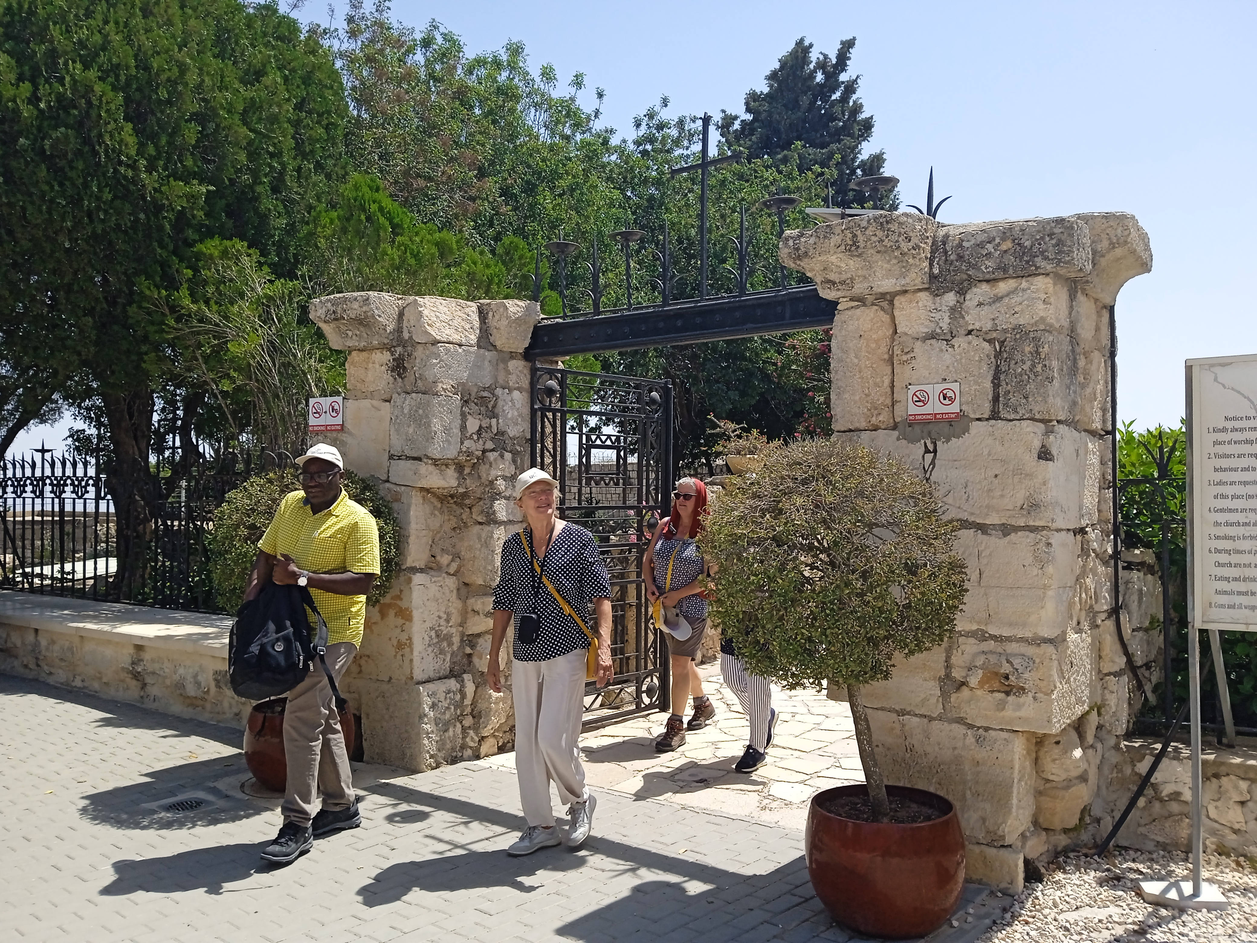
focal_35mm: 28
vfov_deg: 49.7
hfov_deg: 63.4
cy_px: 472
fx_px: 1017
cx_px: 628
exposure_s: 1/847
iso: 116
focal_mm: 3.43
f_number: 2.2
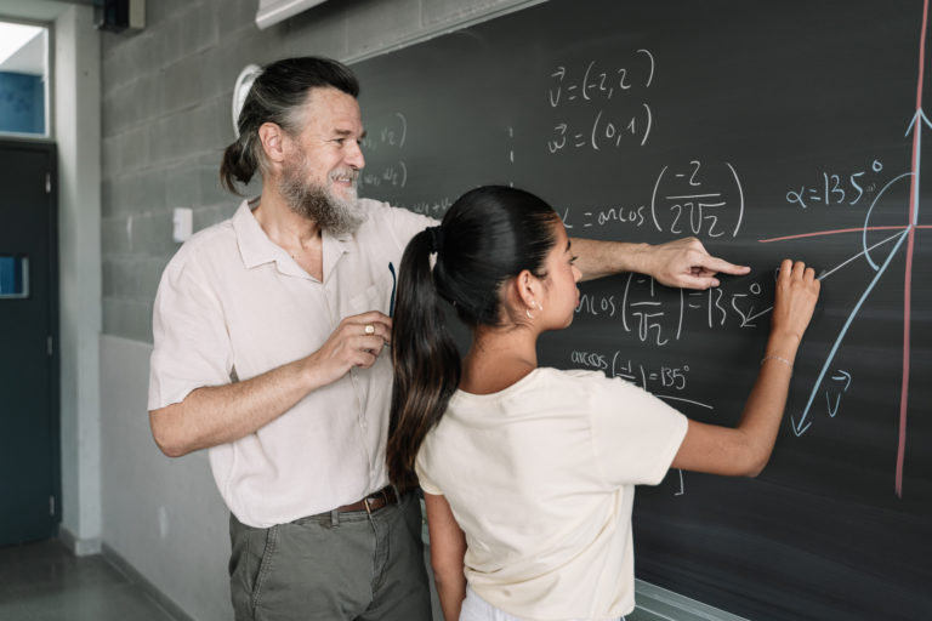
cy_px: 310
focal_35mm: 38
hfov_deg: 50.7
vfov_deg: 35.1
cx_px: 466
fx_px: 984
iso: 800
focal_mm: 38
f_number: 2.8
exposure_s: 1/400
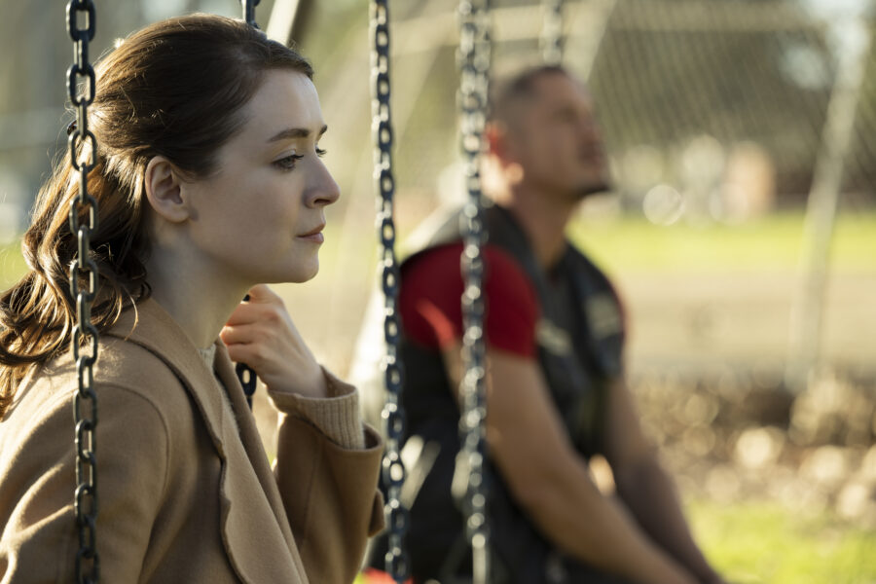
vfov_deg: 10.2
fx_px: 3285
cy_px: 292
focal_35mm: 135
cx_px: 438
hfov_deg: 15.2
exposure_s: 1/250
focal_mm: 135
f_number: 4
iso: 100
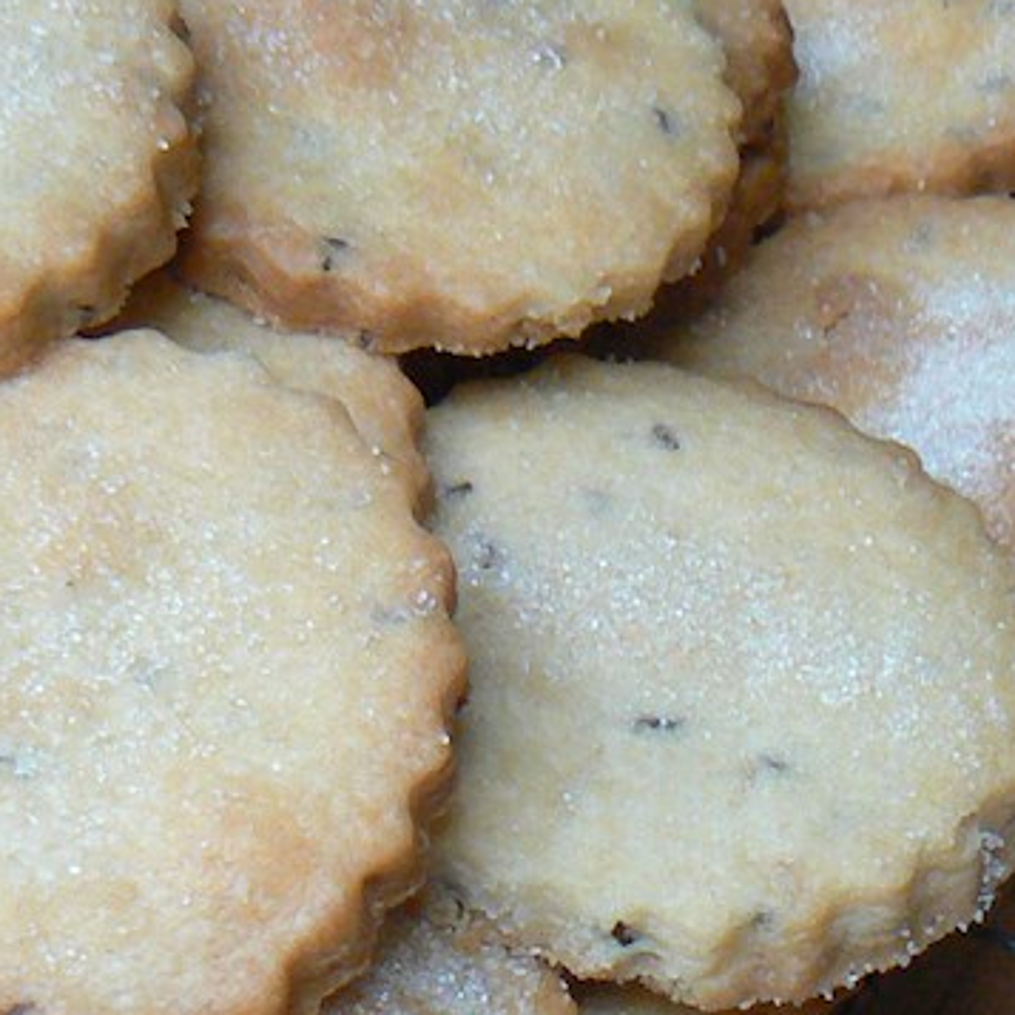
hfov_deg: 15.0
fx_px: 3848
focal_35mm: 116
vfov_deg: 15.0
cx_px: 549
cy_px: 587
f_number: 2.8
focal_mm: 6
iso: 200
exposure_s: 1/25
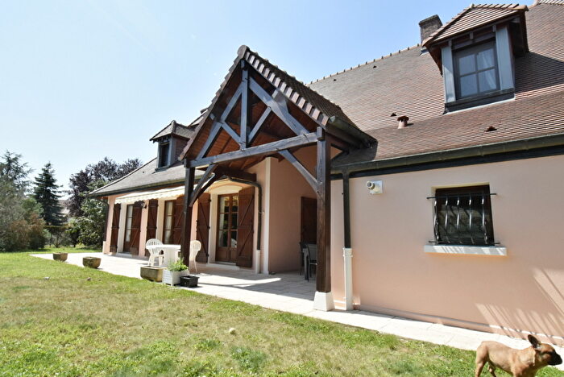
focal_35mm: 20
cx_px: 282
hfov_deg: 85.4
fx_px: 306
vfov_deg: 63.3
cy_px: 188
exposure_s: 1/800
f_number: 14
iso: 2500
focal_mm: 13
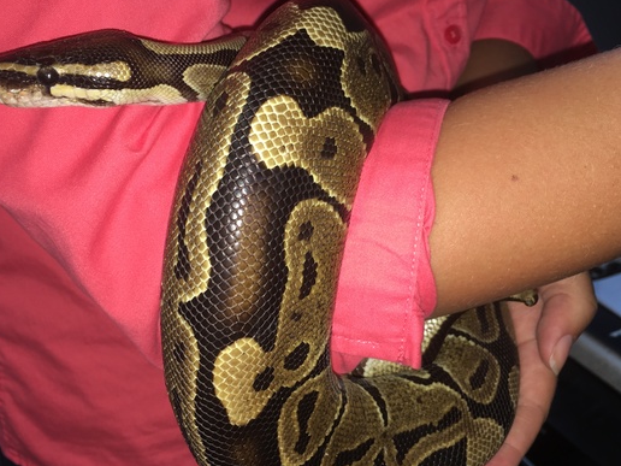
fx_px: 646
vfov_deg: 39.7
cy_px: 240
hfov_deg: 51.3
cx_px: 294
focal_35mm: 36
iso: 25
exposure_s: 1/30
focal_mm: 4.15
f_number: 2.2
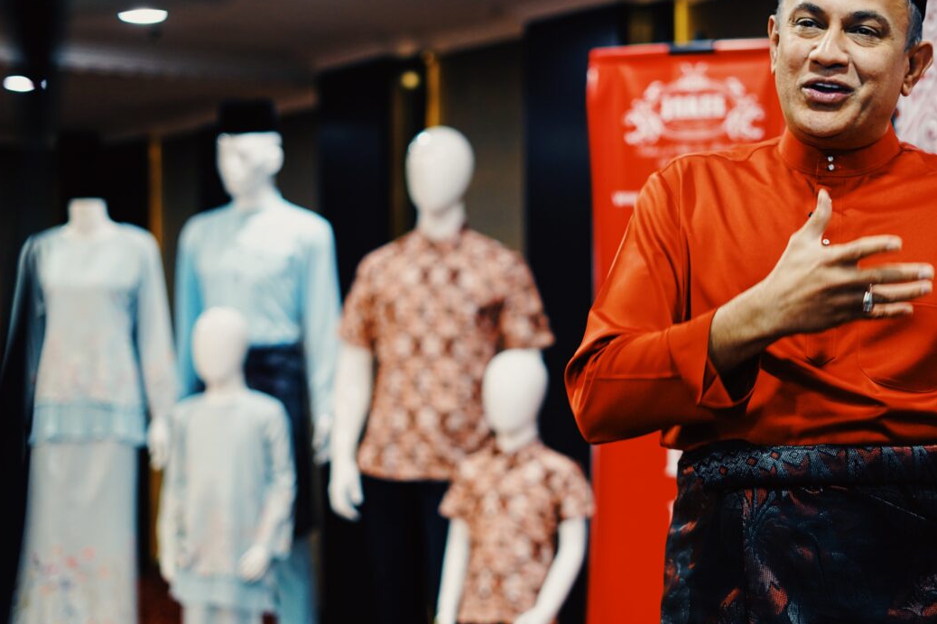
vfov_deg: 18.4
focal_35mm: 74
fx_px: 1926
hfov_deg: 27.3
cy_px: 269
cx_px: 587
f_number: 2
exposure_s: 1/125
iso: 500
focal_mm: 50
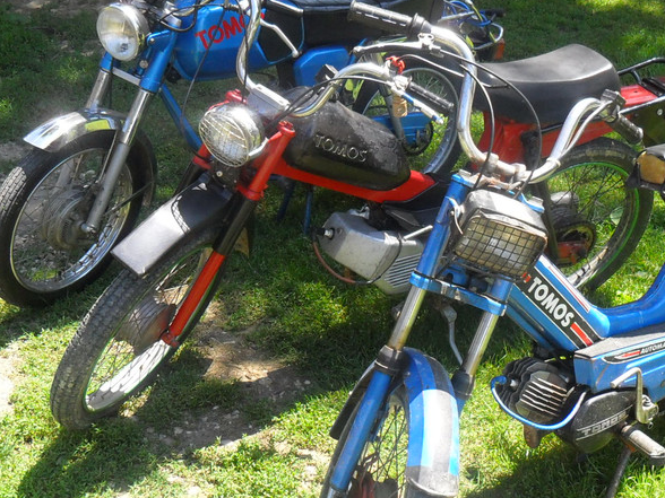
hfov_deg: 38.9
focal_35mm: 49
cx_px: 319
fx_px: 941
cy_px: 228
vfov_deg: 29.7
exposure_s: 1/250
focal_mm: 4.9
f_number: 3.5
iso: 100
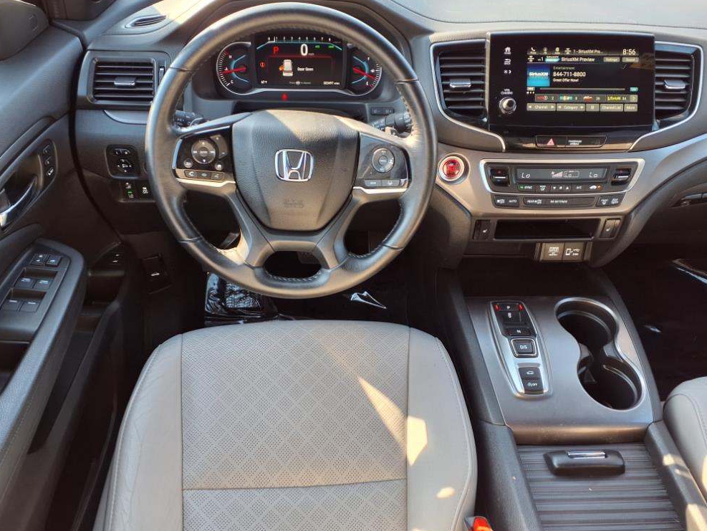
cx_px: 347
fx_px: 572
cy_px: 259
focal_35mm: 28
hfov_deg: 63.4
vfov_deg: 49.8
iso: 50
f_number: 1.9
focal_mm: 3.58
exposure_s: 1/120
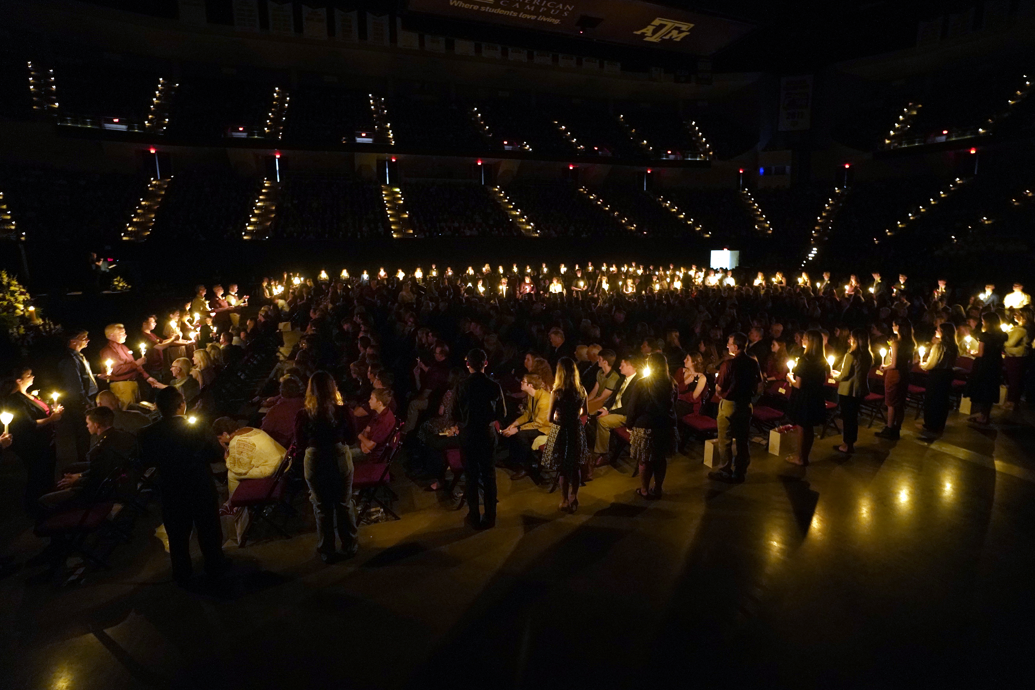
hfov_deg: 93.2
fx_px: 489
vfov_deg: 70.4
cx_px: 547
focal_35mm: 17
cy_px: 340
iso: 8000
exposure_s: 1/13
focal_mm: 16
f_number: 2.8
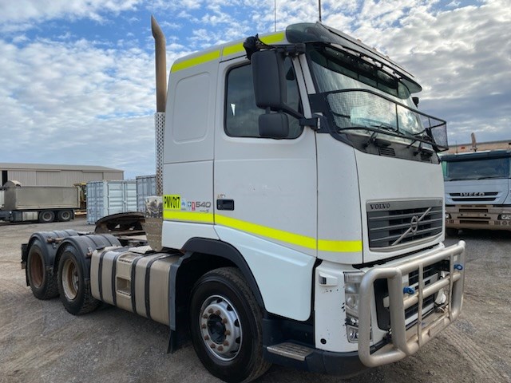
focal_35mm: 26
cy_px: 192
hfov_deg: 67.3
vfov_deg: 53.1
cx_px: 256
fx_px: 384
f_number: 1.8
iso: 32
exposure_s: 1/1543
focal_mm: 4.25
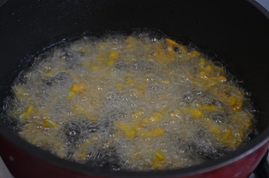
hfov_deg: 29.3
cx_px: 134
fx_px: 514
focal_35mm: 69
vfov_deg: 19.6
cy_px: 89
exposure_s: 1/40
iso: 800
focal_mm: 46
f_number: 5.3
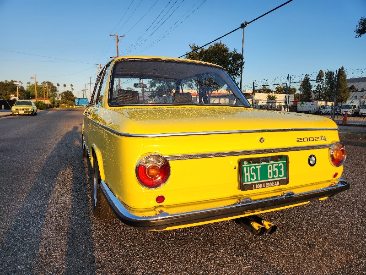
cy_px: 138
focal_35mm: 23
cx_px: 183
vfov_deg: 58.9
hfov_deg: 73.9
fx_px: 243
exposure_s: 1/625
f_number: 1.8
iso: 20
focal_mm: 5.4
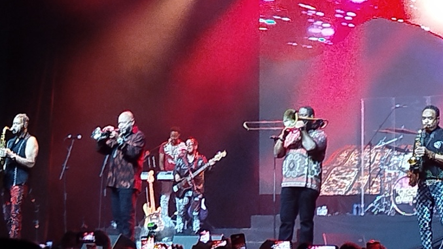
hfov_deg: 15.4
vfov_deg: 8.7
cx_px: 244
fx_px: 1633
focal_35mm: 139
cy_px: 81
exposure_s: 1/17
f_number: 1.7
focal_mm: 5.31
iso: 400
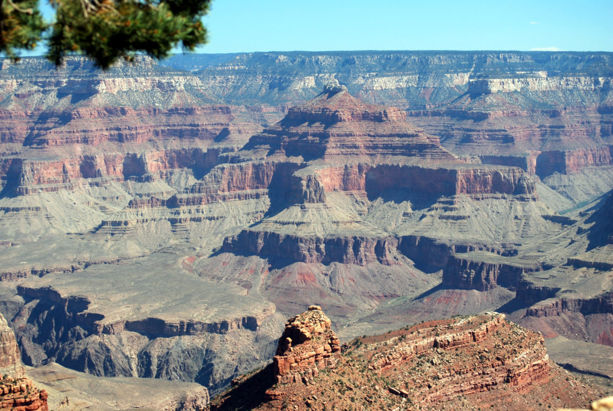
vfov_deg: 16.6
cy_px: 206
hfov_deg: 24.6
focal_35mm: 82
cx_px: 306
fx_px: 1406
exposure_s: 1/160
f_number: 6.3
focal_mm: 55
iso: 100
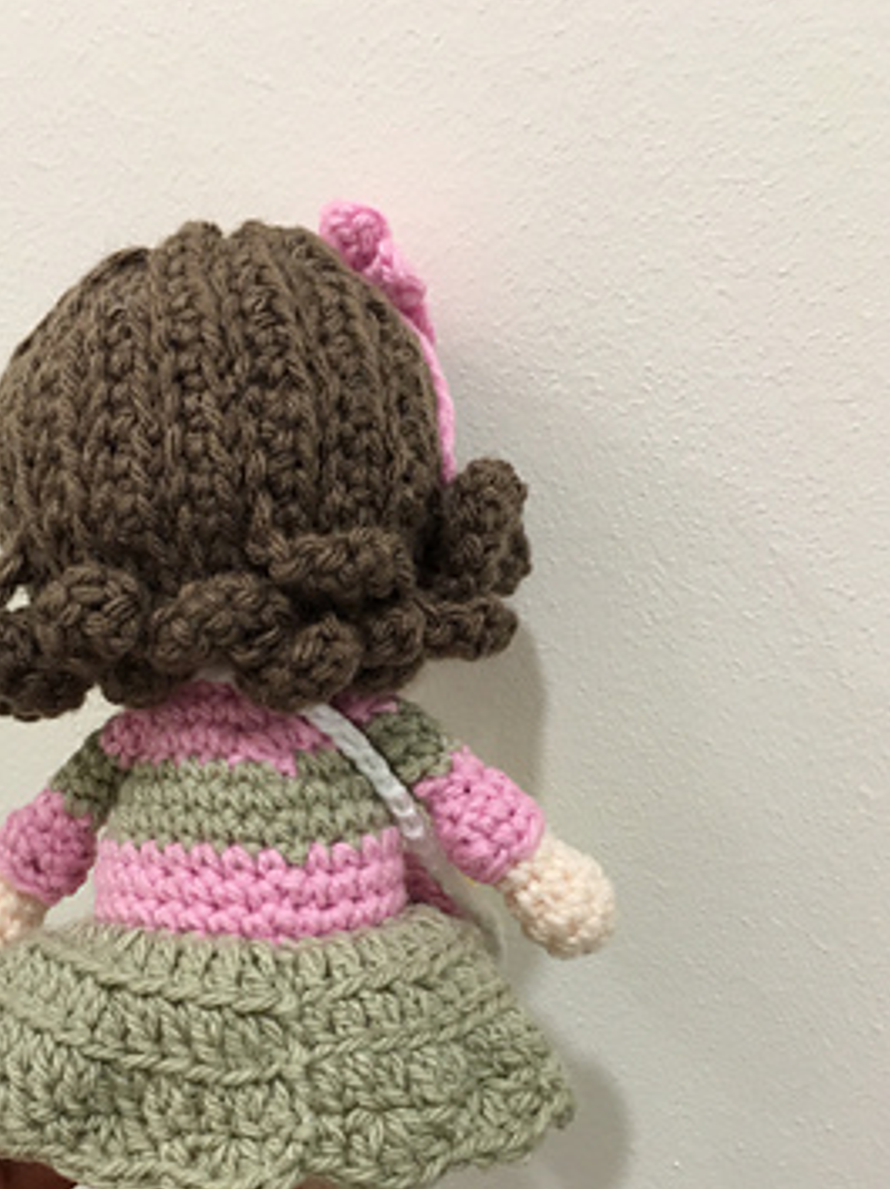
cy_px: 820
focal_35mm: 41
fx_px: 1407
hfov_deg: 34.8
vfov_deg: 44.9
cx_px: 297
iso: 40
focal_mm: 4.15
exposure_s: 1/17
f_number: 2.2
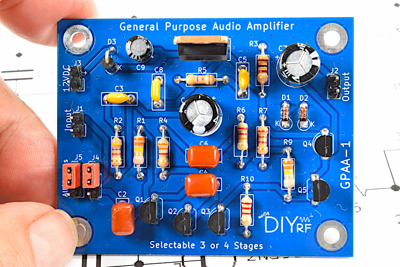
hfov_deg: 28.1
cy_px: 134
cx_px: 200
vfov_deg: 18.9
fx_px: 800
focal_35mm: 72
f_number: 29
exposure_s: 1/8
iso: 400
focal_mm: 48
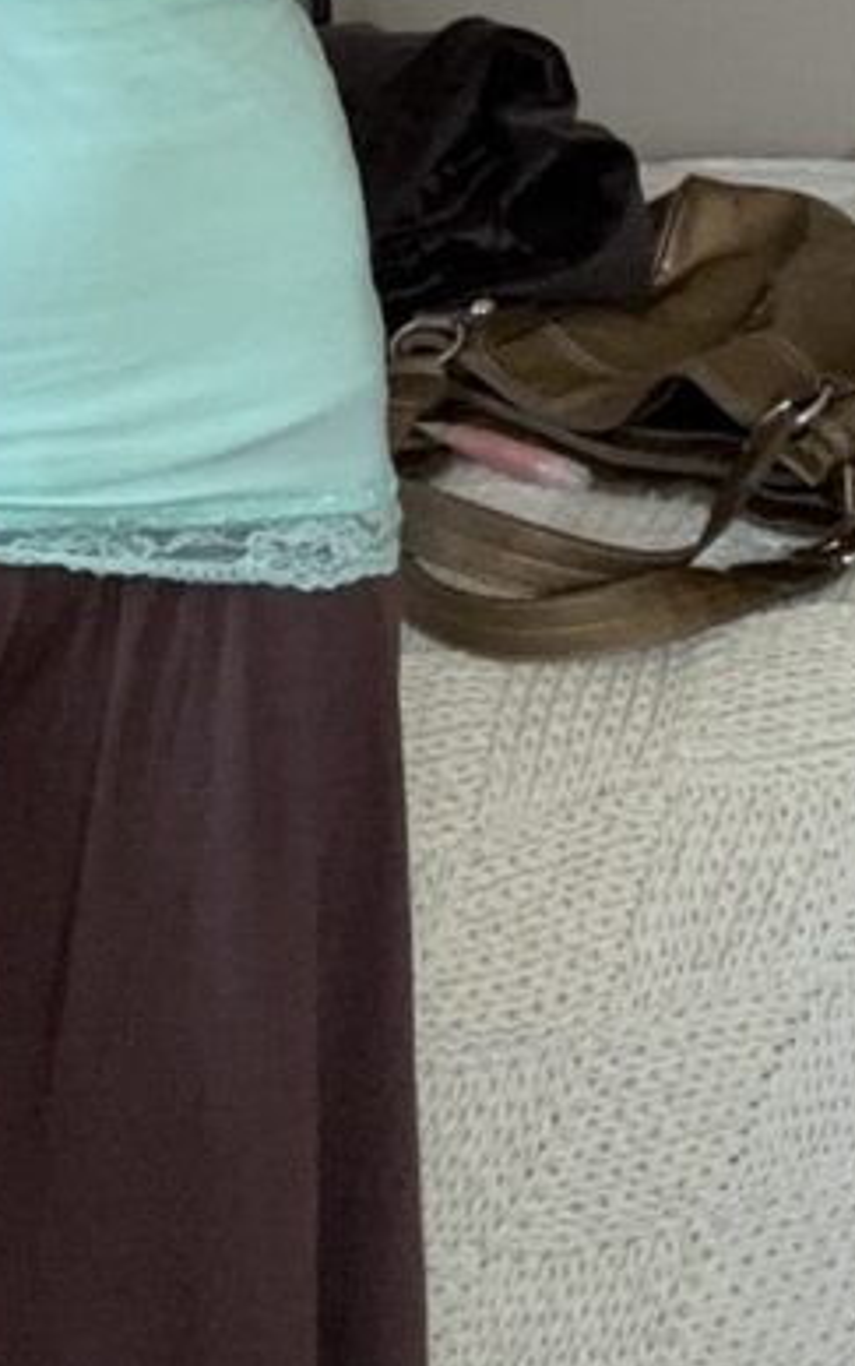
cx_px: 99
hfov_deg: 12.2
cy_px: 164
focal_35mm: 107
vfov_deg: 19.1
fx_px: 3983
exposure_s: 1/60
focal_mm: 2.69
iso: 125
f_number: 1.9
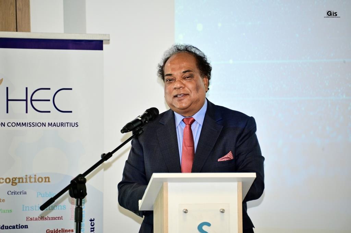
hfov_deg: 6.9
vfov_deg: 4.6
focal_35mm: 300
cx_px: 176
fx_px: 2923
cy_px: 116
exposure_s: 1/200
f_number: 5.6
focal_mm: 300
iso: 1600
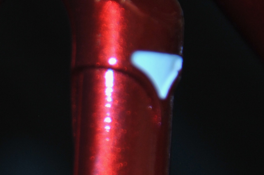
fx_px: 5078
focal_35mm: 693
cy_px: 176
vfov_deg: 2.0
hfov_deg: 3.0
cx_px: -71
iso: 800
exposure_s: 1/30
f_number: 5.6
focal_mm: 200
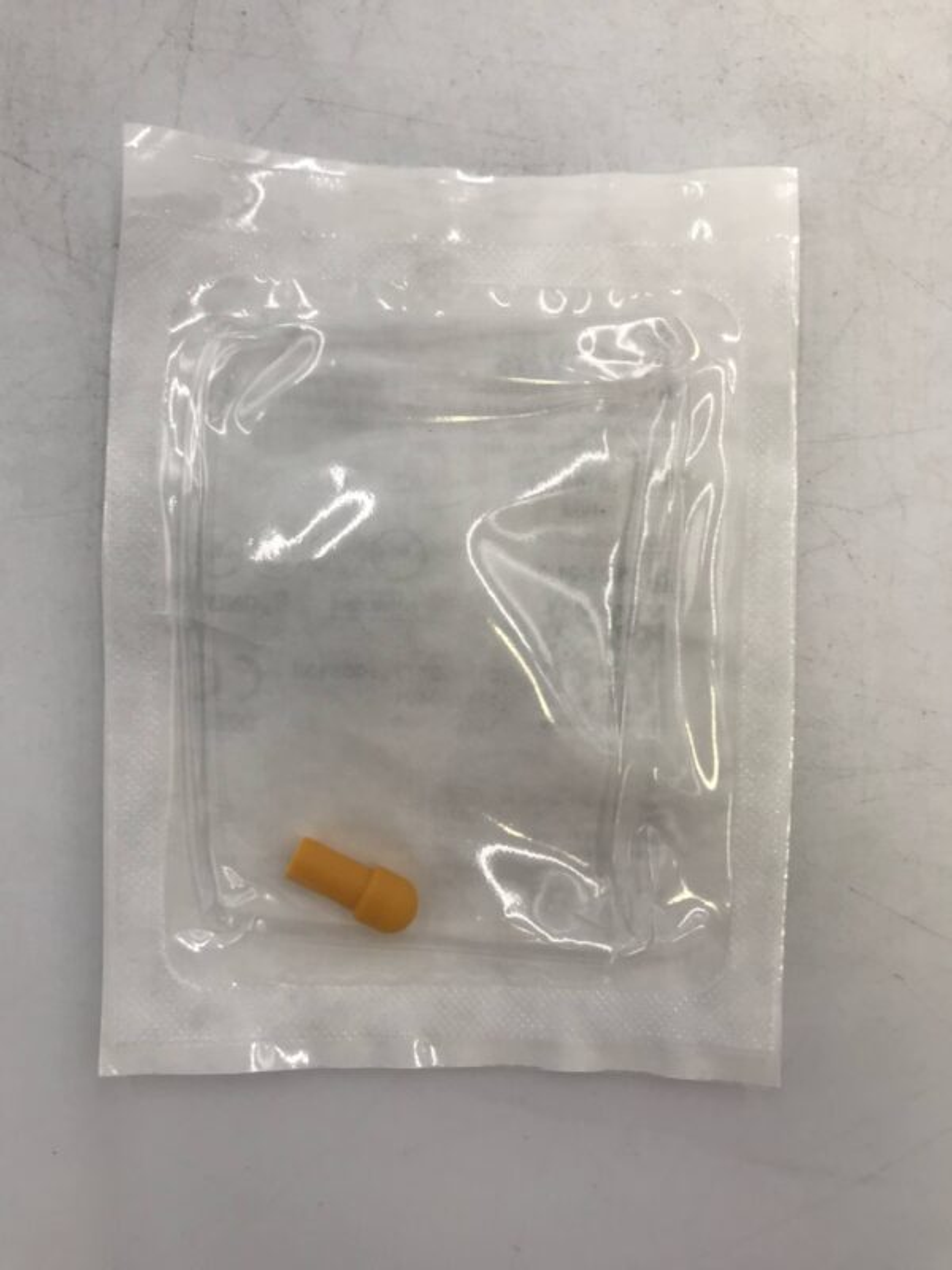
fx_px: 1027
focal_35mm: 28
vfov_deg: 63.4
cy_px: 635
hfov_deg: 49.7
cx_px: 476
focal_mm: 3.99
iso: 25
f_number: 1.8
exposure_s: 1/60
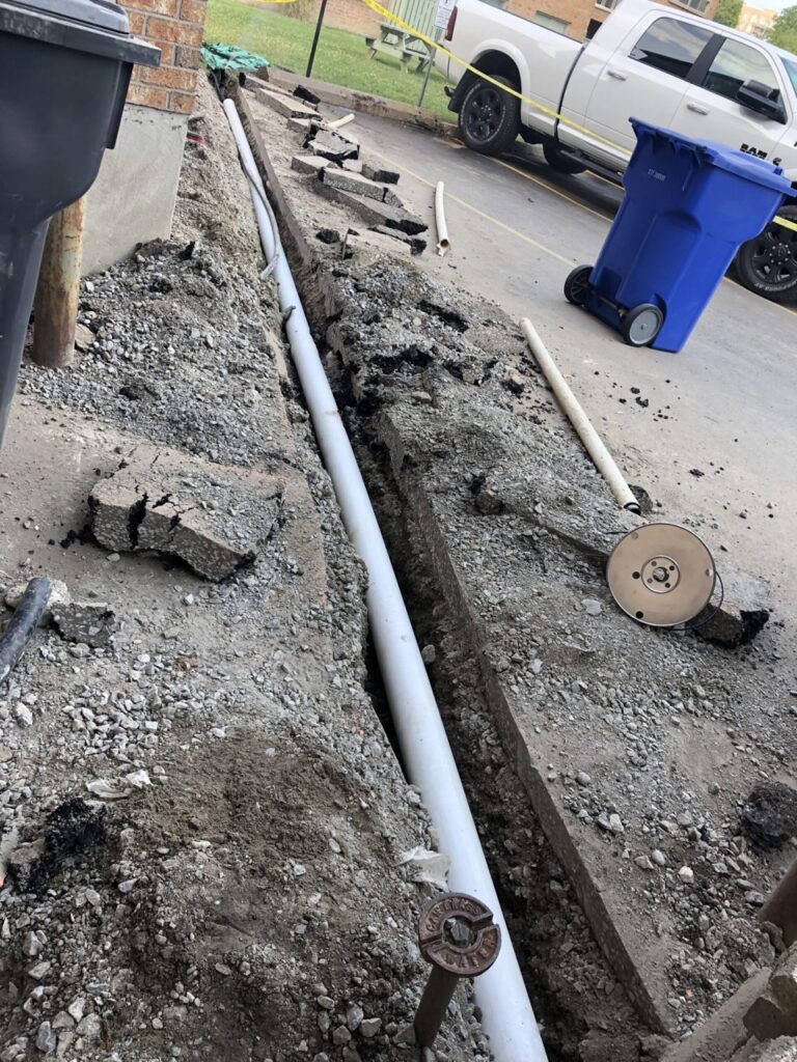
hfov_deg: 49.7
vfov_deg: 63.4
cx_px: 398
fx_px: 860
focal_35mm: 28
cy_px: 531
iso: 20
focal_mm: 4
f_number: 1.8
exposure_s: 1/146
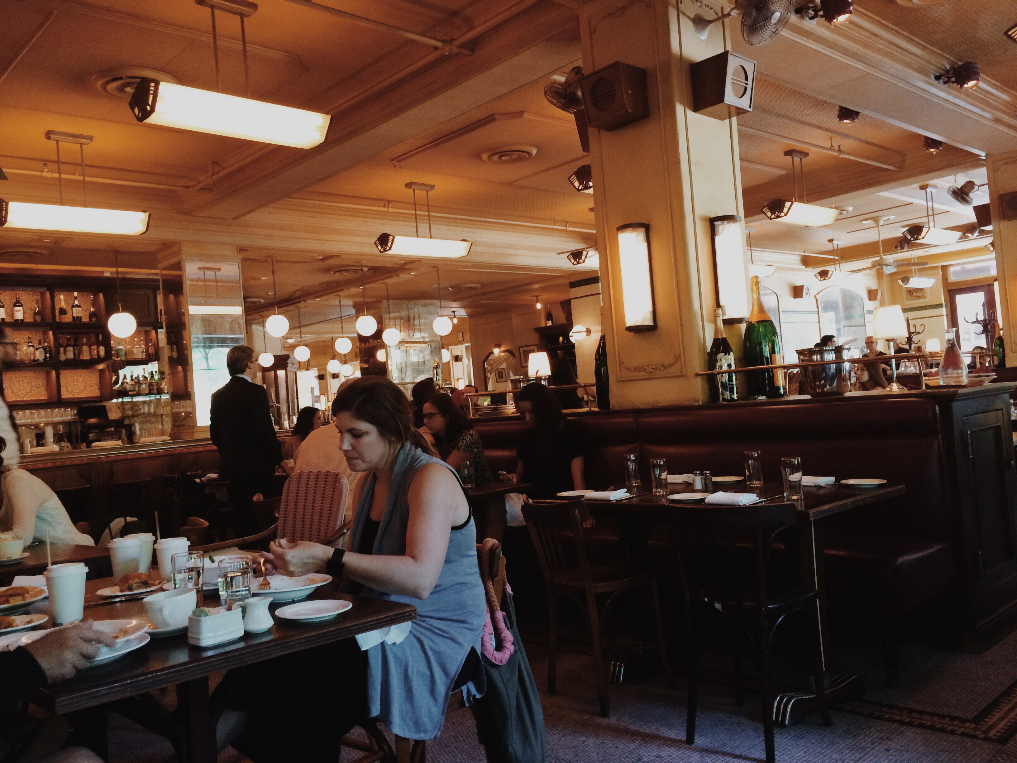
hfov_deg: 61.7
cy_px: 382
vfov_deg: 48.2
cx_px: 508
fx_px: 852
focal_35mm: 29
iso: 200
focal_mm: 4.15
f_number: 2.2
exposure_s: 1/30
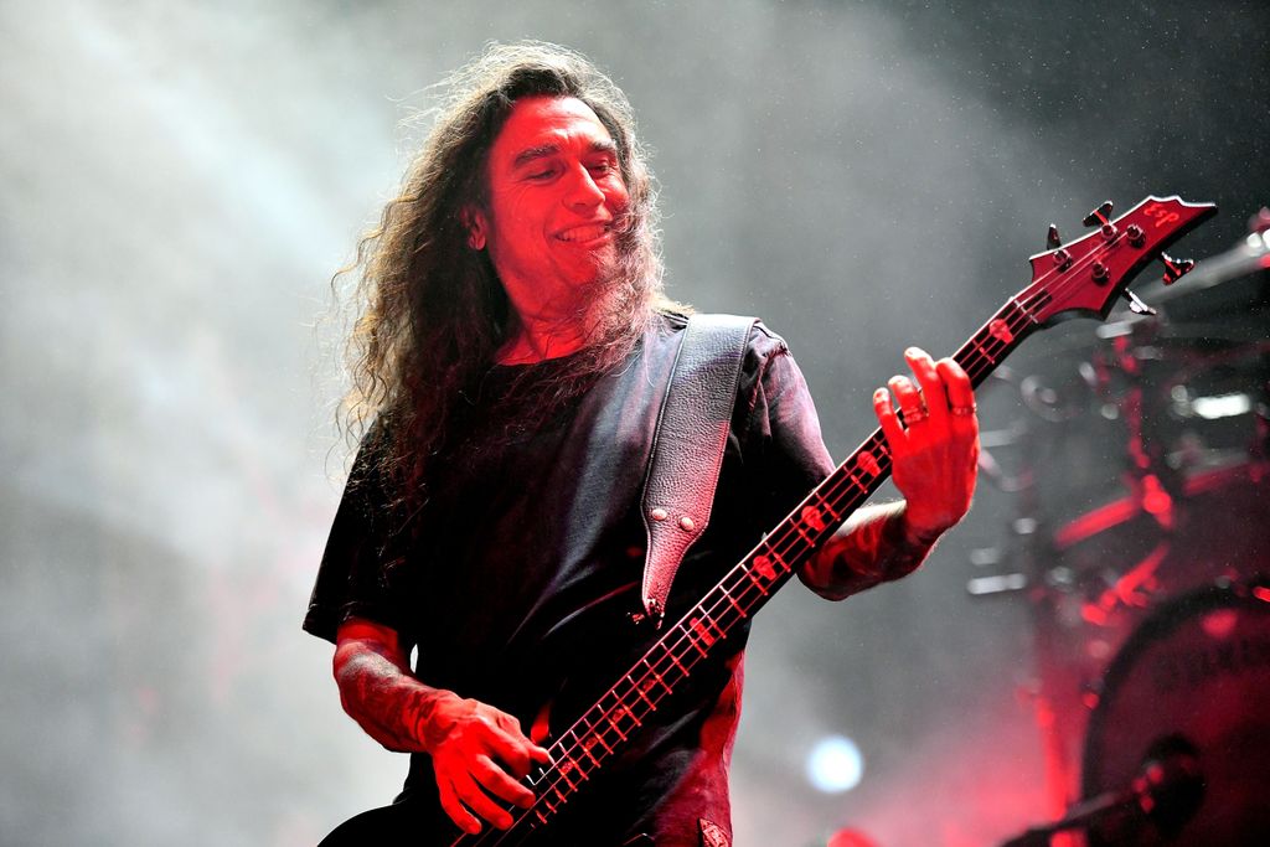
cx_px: 635
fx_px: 4763
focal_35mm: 135
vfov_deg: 10.2
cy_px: 424
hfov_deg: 15.2
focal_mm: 135
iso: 3200
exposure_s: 1/1600
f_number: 3.5
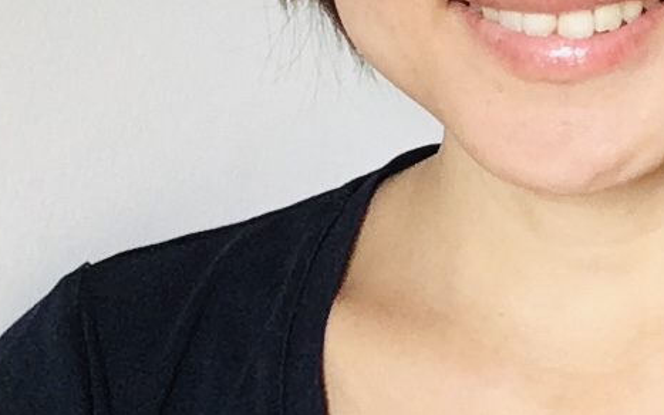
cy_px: -171
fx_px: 1629
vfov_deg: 13.8
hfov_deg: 22.6
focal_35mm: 90
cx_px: 570
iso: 125
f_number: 2.4
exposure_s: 1/33
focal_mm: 2.15
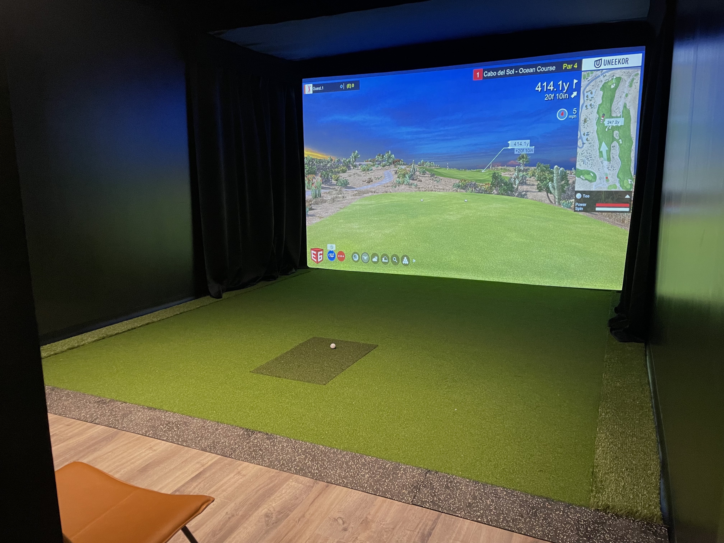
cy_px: 272
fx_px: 544
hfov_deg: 67.3
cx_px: 362
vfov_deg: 53.1
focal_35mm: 26
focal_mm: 4.2
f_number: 1.6
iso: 500
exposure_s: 1/60
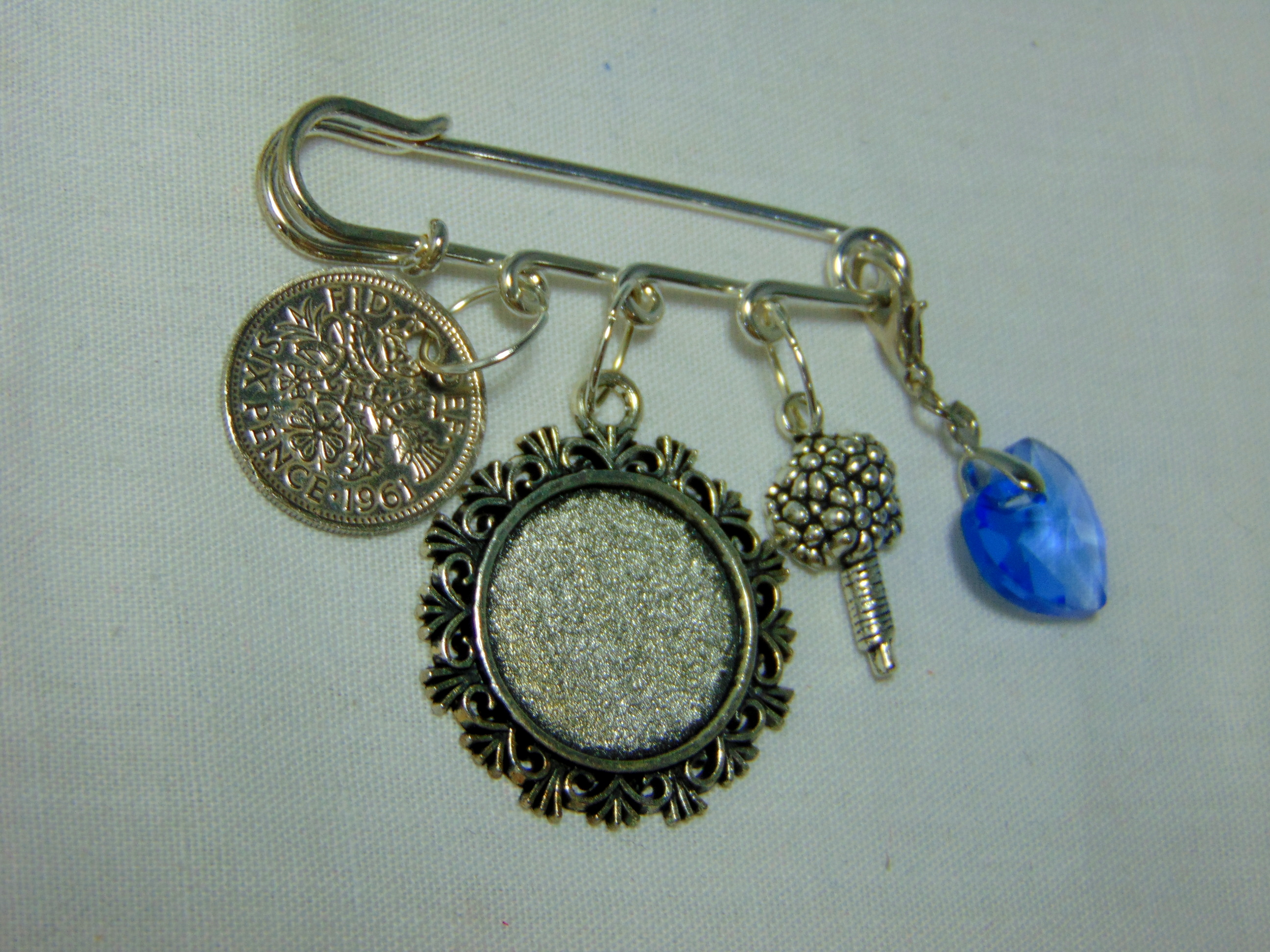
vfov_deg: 20.7
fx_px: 2605
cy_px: 476
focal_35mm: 71
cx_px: 635
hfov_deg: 27.4
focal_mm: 12.8
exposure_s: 1/80
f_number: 3.7
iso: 80
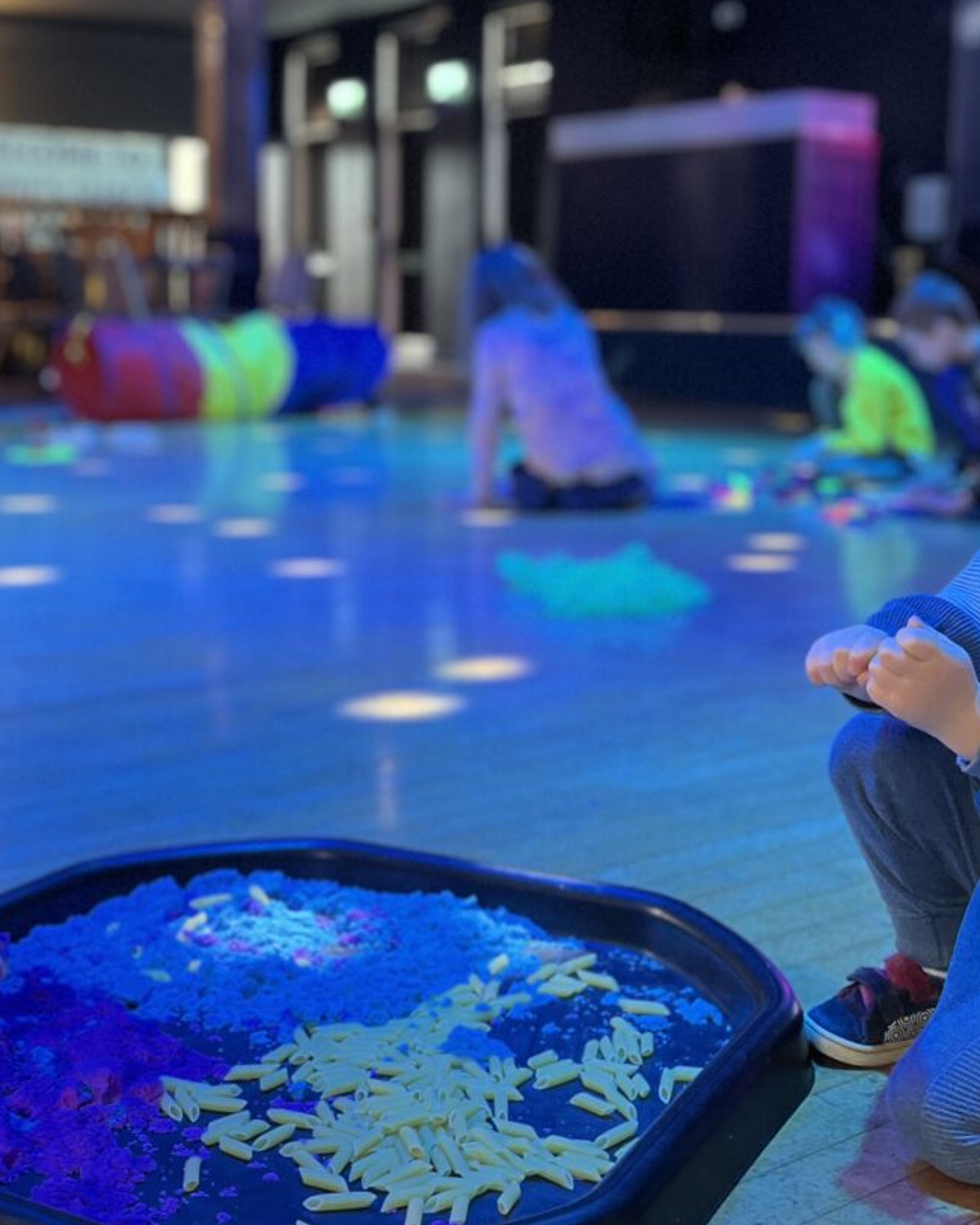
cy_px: 478
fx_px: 1740
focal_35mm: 48
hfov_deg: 31.5
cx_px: 467
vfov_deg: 38.6
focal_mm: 5.1
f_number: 1.6
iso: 400
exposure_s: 1/60
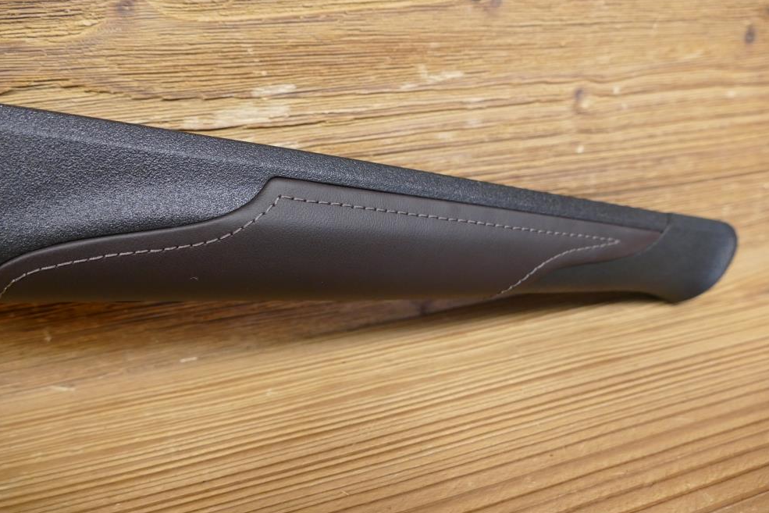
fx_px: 555
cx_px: 397
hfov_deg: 69.4
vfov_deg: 49.6
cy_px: 261
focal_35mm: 26
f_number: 3.2
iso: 1000
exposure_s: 1/60
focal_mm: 9.12
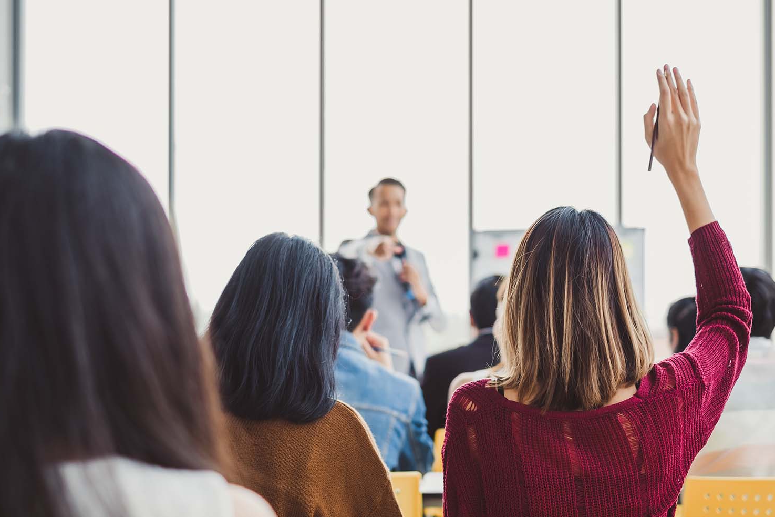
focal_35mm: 69
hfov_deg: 29.2
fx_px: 1485
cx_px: 381
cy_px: 268
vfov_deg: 19.7
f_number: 2
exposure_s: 1/550
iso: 200
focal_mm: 35
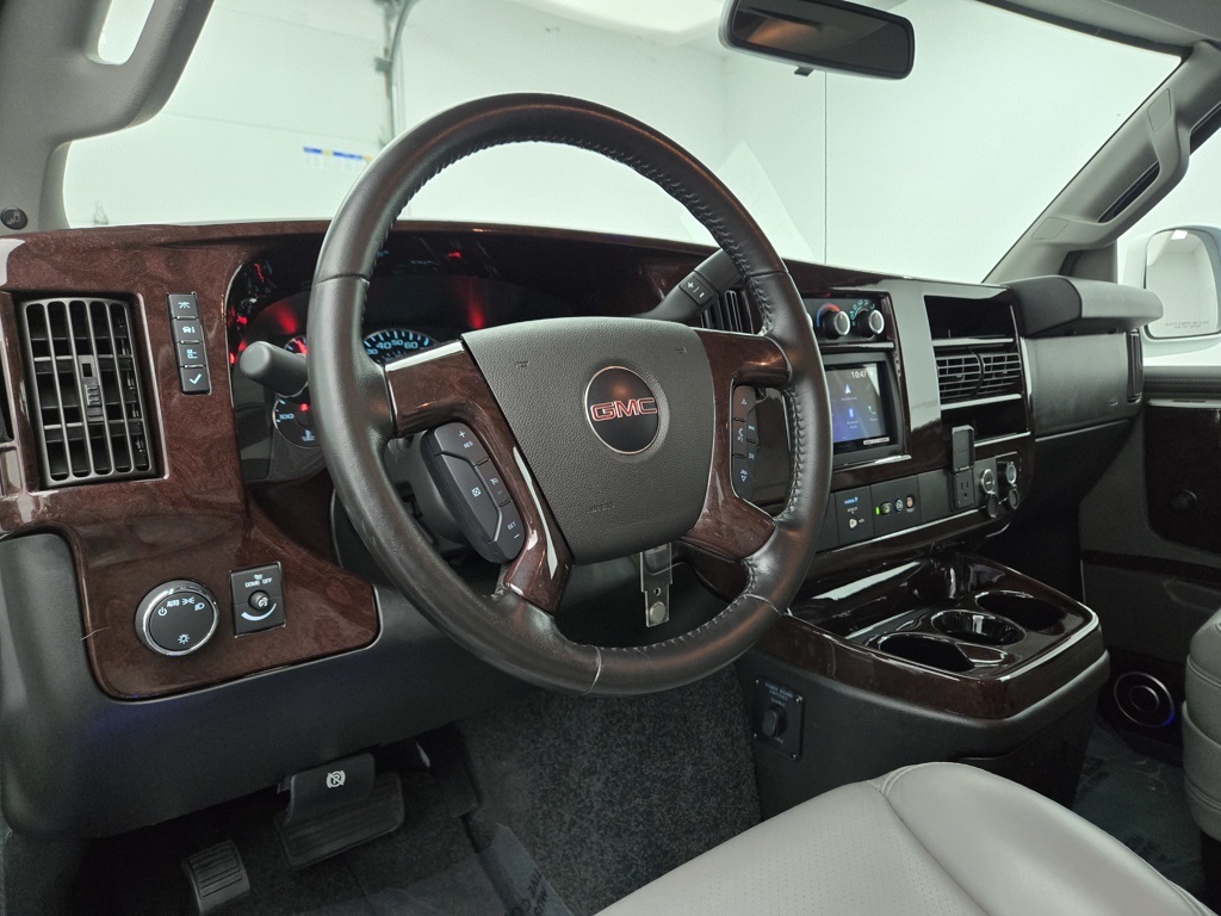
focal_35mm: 23
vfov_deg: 58.9
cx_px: 610
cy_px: 458
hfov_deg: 73.9
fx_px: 811
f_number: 1.8
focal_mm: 5.4
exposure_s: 1/120
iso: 1000
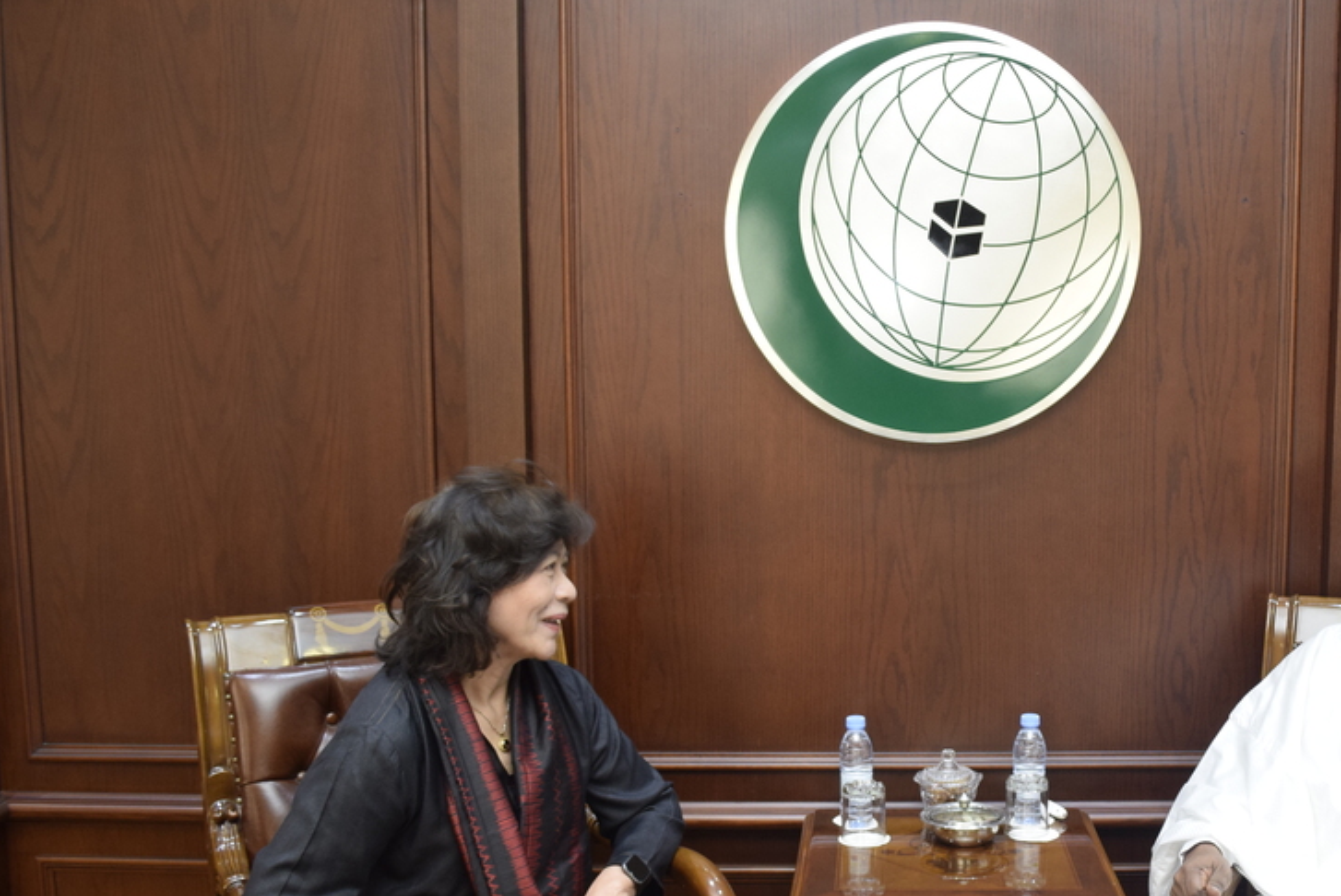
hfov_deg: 49.5
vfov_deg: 34.9
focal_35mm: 38
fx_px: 1417
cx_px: 931
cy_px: 566
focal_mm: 18
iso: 800
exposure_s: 1/60
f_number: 4
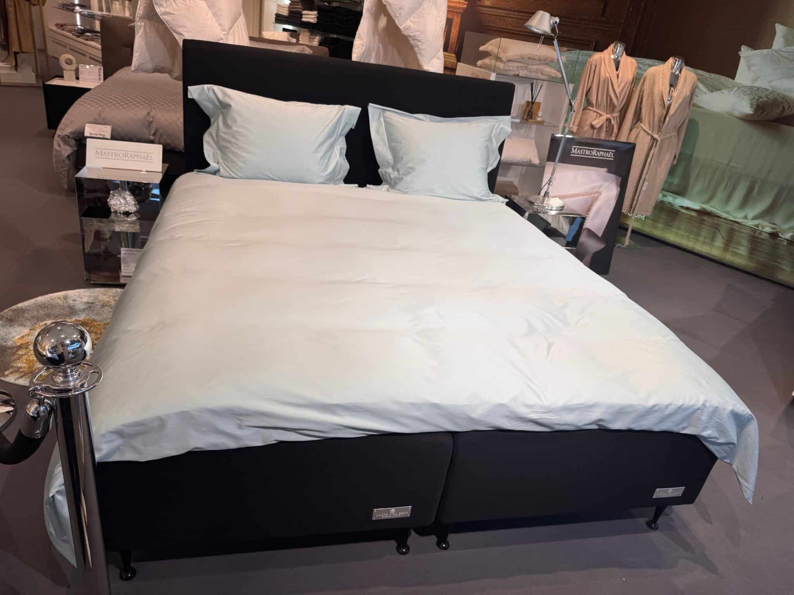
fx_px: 550
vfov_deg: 56.8
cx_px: 397
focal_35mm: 24
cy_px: 298
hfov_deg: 71.6
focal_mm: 6.76
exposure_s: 1/178
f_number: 1.78
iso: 64
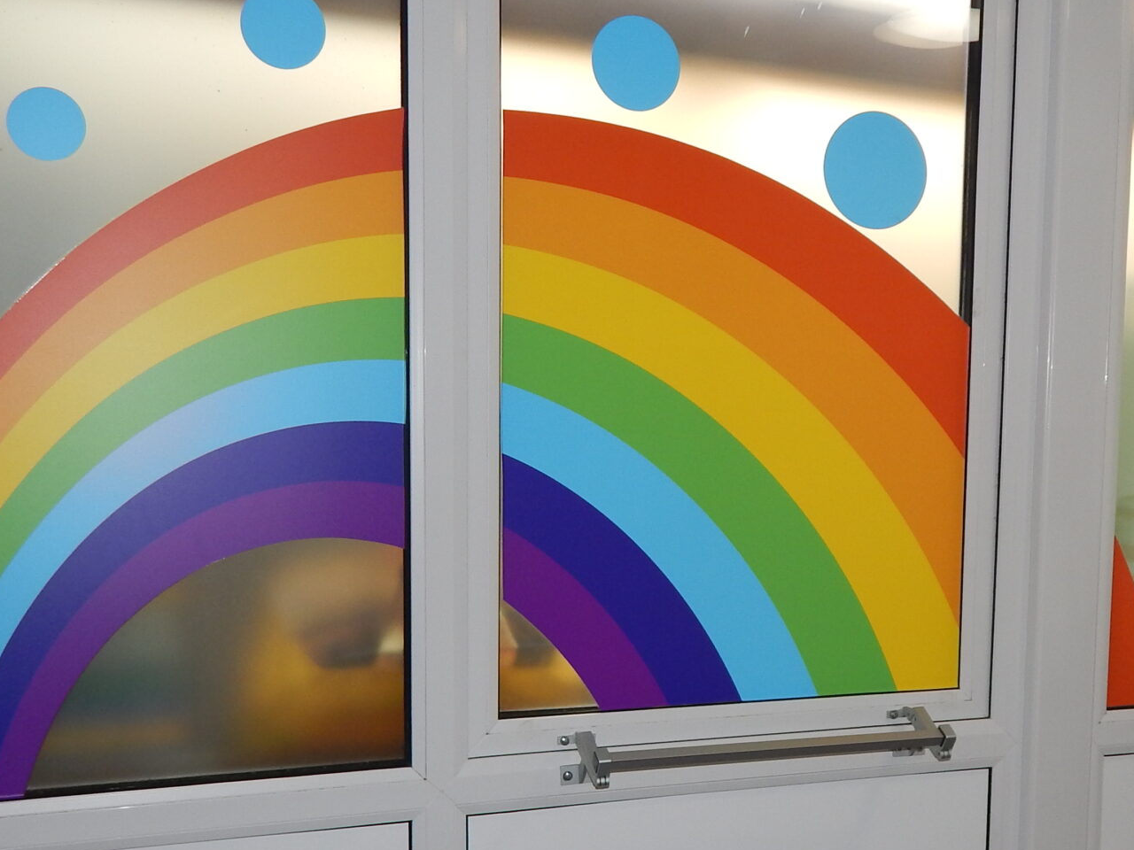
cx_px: 730
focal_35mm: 46
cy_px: 537
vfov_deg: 31.4
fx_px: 1507
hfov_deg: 40.9
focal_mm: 4
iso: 125
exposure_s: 1/100
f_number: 3
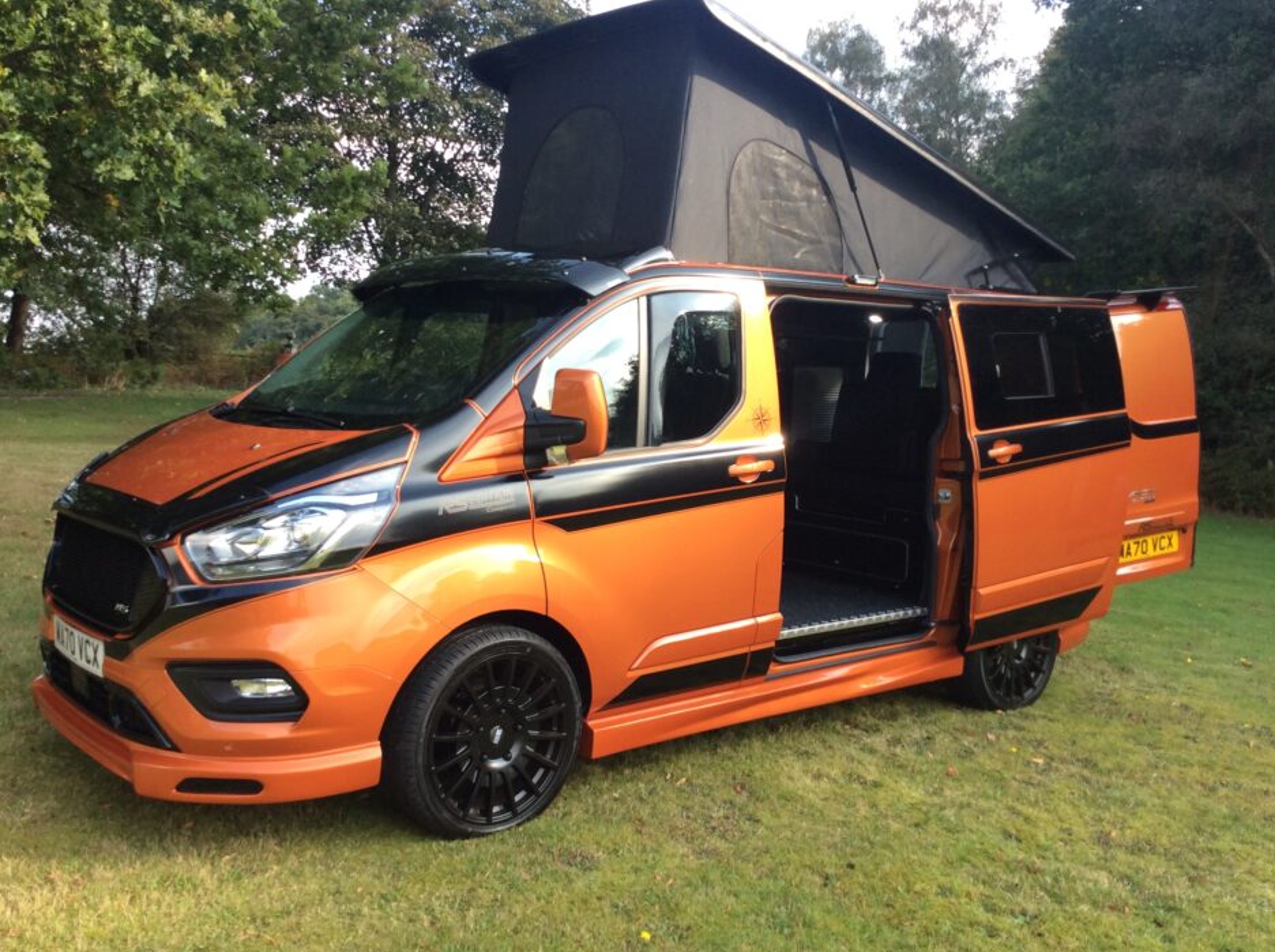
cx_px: 610
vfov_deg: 40.6
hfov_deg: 52.7
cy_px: 445
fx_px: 1287
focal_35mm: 35
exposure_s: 1/187
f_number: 2.4
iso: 32
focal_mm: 3.3
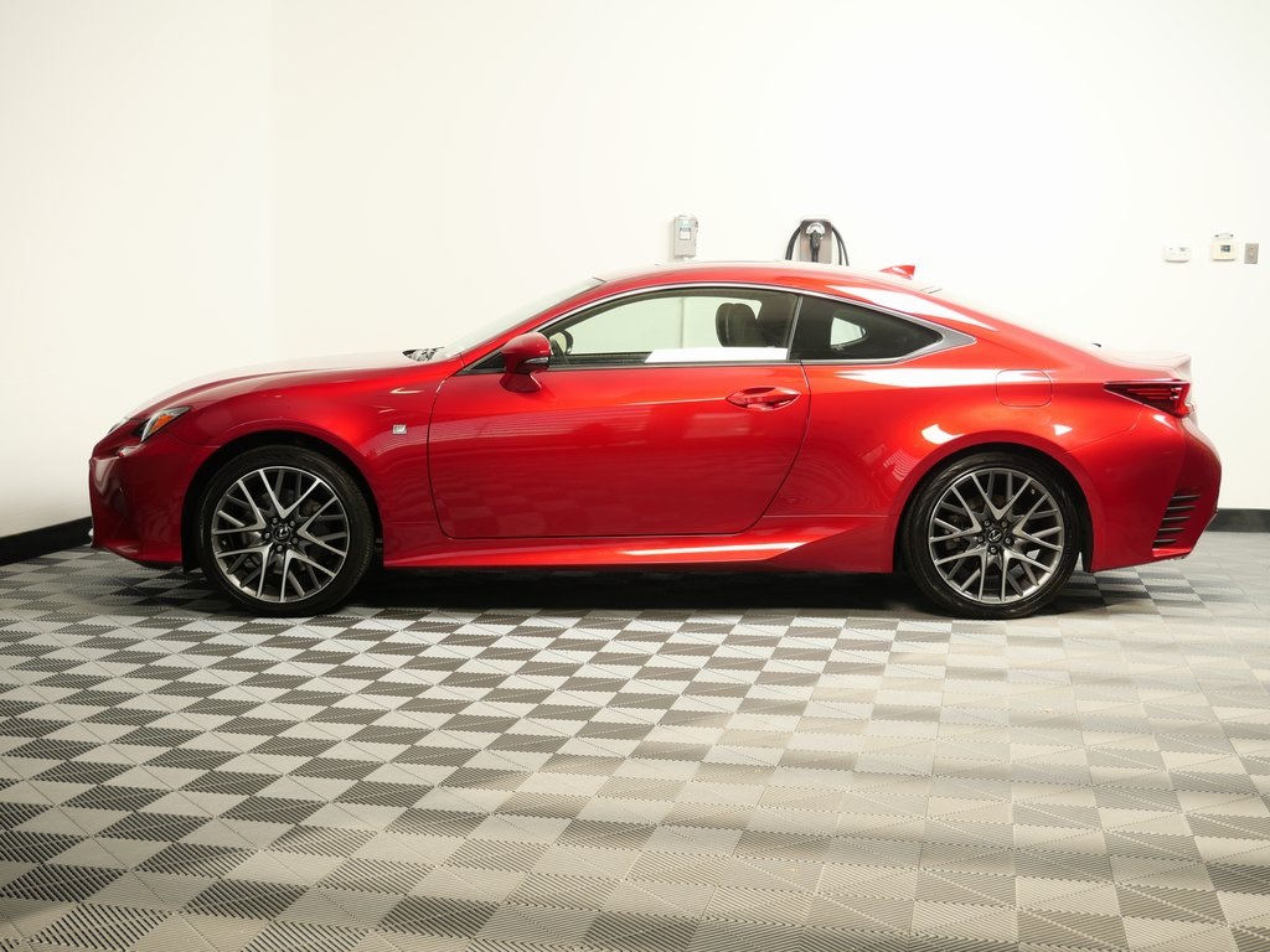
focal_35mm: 46
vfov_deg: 31.5
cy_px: 476
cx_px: 635
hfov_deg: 41.2
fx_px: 1688
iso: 250
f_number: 5
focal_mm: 23
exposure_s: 1/200
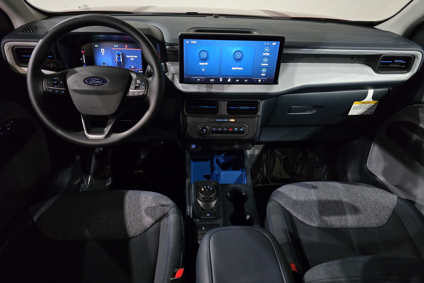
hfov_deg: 73.7
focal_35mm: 24
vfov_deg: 53.0
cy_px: 125
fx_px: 283
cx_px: 212
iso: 800
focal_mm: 6.3
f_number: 1.7
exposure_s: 1/120
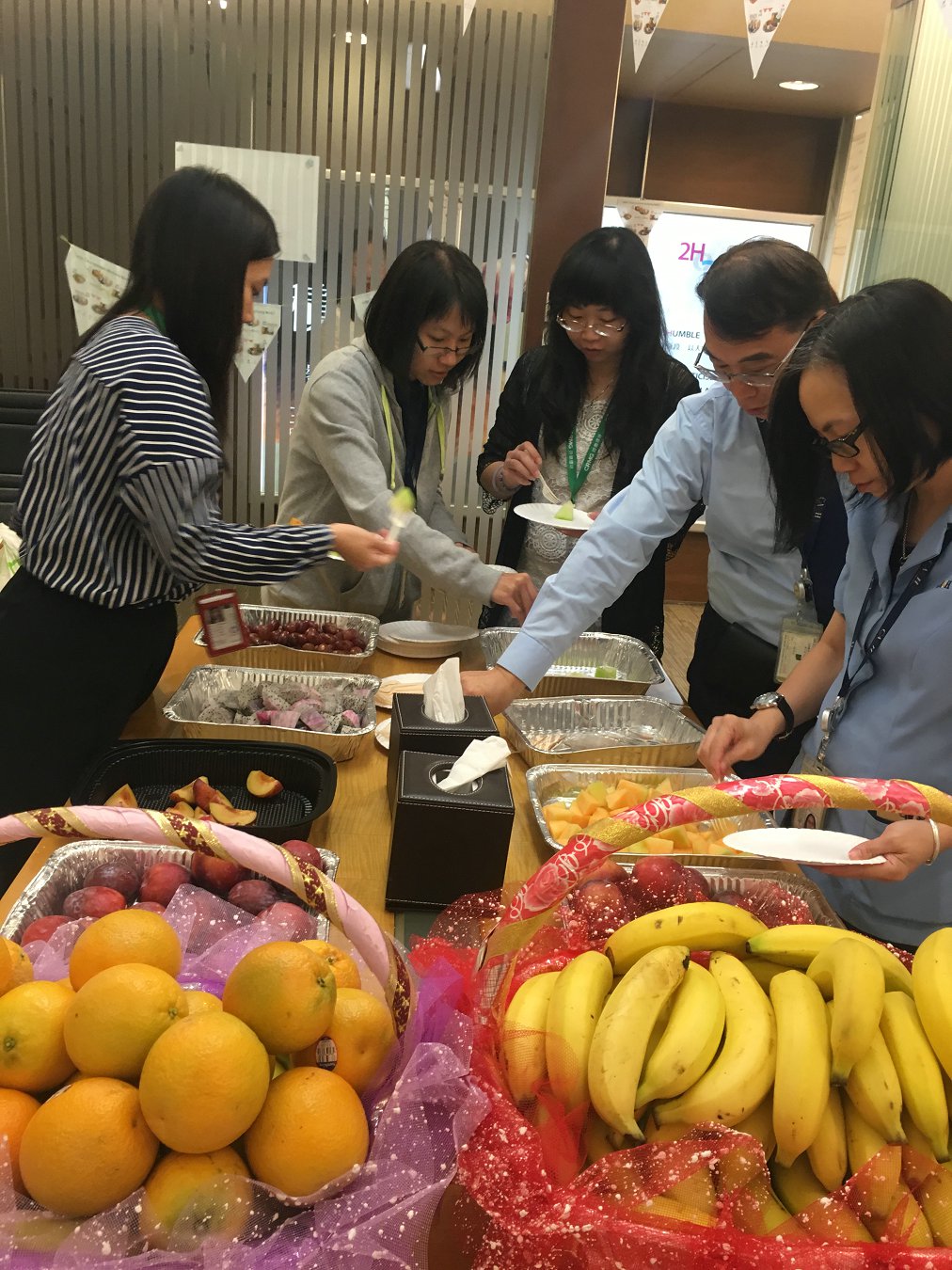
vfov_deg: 61.7
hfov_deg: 48.2
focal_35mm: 29
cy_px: 635
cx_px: 476
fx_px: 1064
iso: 125
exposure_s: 1/33
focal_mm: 4.15
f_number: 2.2
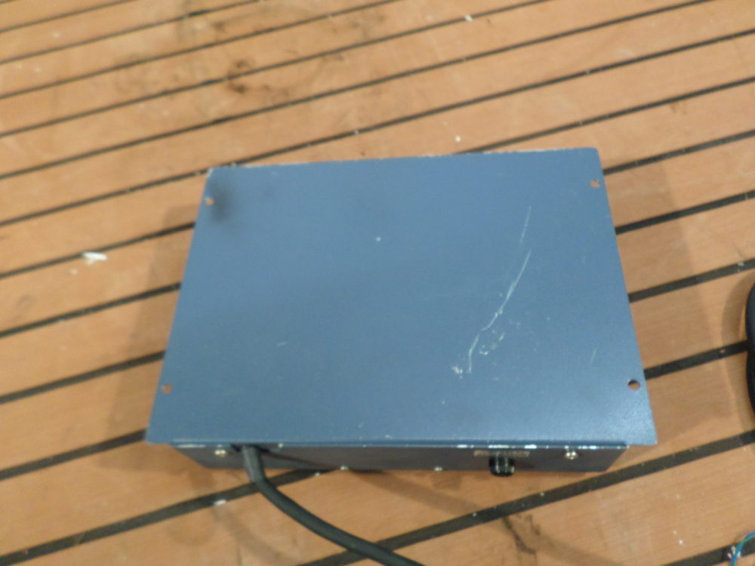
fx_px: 545
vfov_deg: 54.9
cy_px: 283
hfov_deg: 69.4
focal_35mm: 25
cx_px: 378
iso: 240
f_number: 2.5
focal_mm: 4.5
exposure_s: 1/30
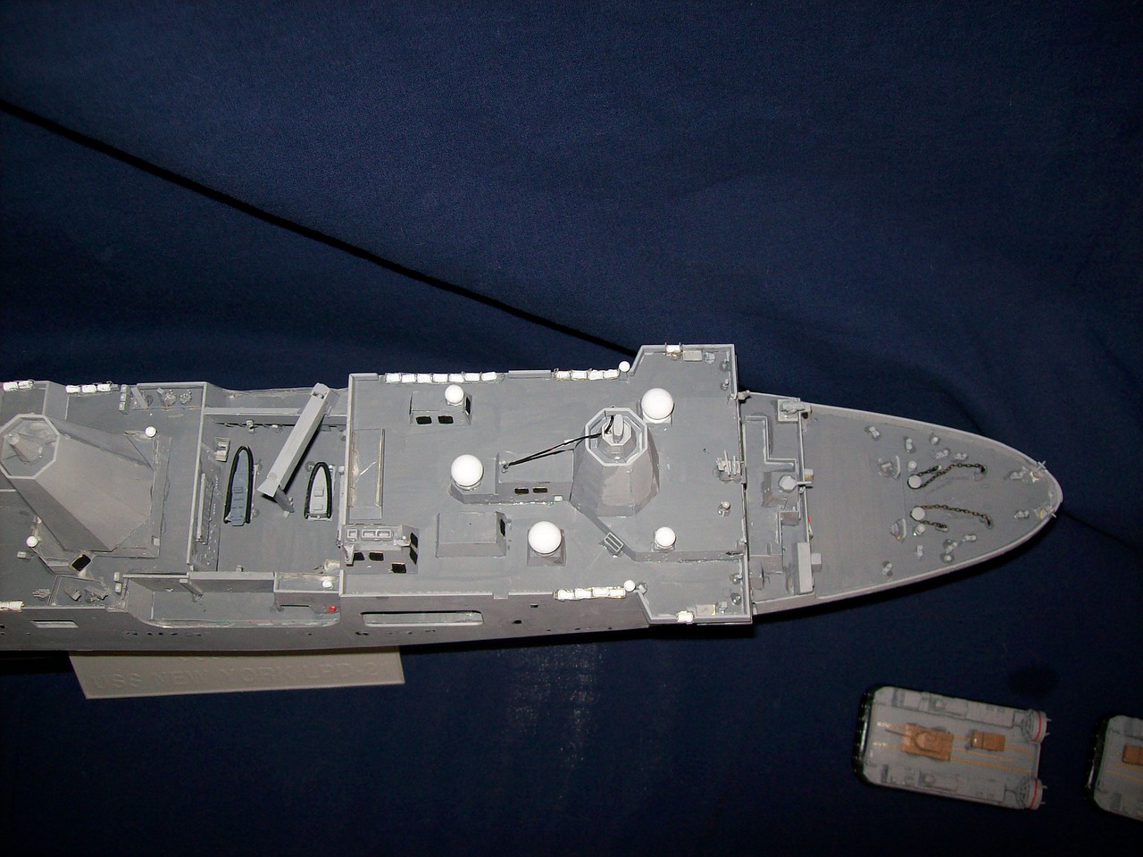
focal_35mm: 36
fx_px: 1188
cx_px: 572
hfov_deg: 51.4
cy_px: 428
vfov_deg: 39.6
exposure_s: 1/16
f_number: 2.7
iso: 80
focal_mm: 6
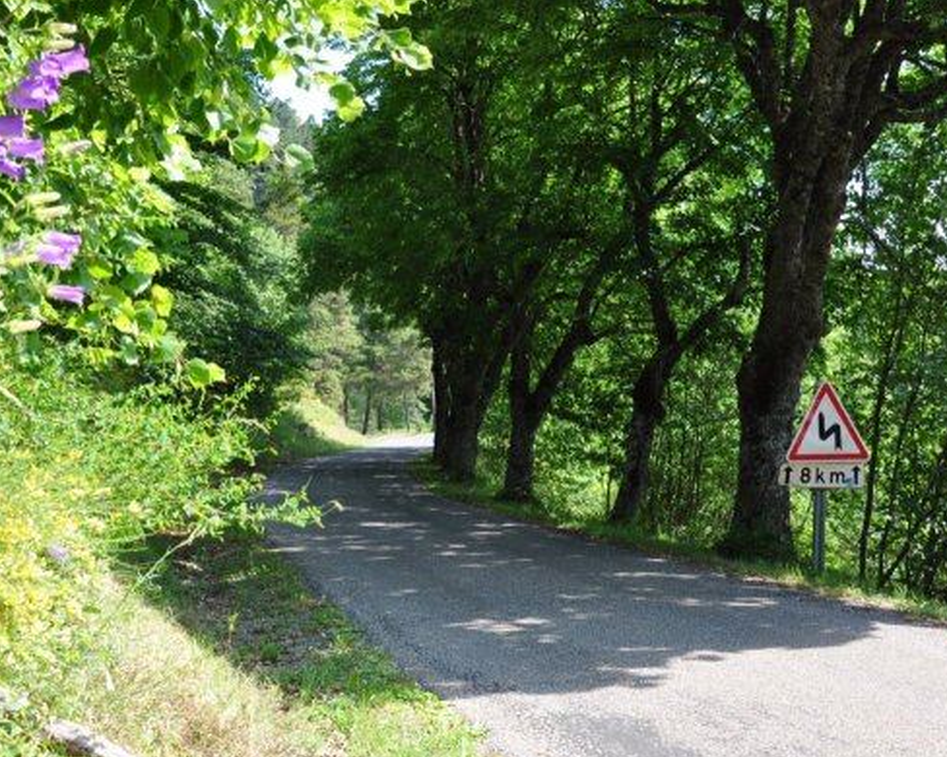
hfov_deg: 41.1
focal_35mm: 45
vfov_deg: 33.4
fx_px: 1261
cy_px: 379
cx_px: 439
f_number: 9
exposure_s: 1/160
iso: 400
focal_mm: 26
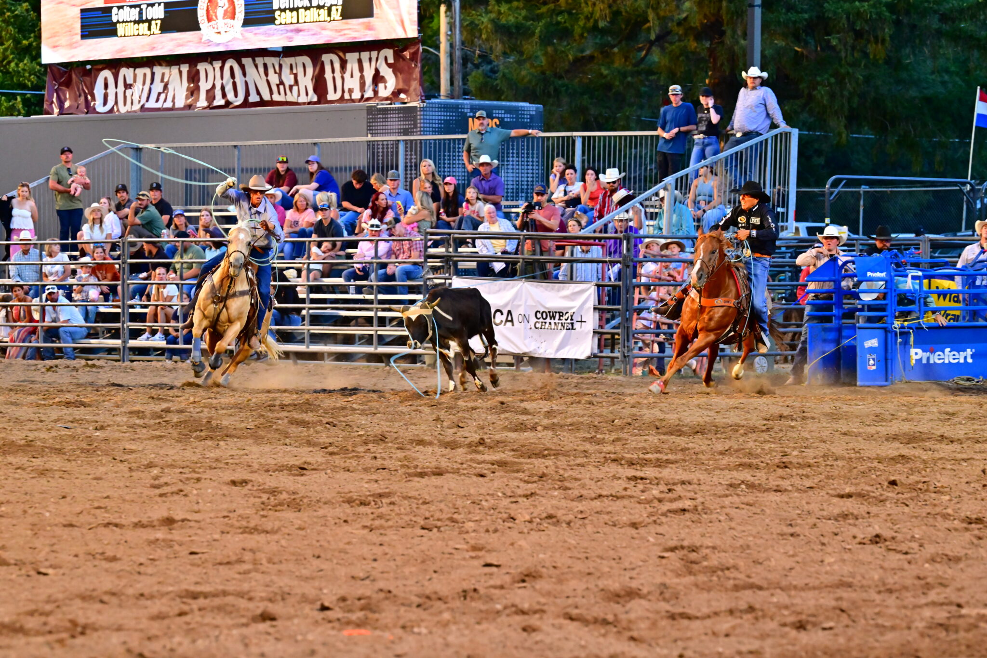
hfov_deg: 12.5
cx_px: 494
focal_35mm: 165
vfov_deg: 8.3
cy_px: 329
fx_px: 4523
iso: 3200
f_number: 8
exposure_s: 1/250
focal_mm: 165
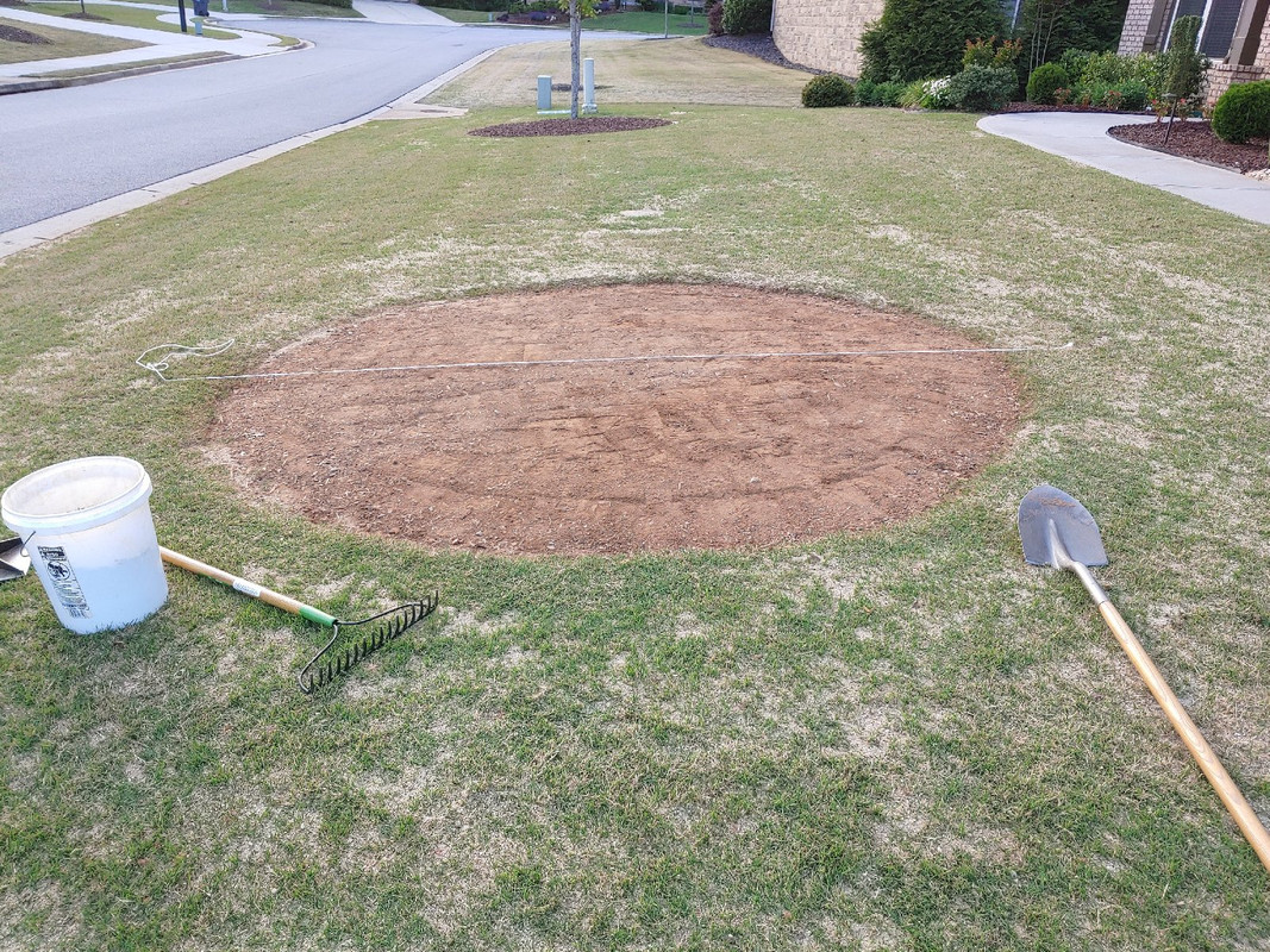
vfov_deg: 54.9
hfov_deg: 69.4
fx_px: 917
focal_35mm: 25
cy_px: 476
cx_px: 635
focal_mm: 4.23
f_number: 1.5
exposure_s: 1/175
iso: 50
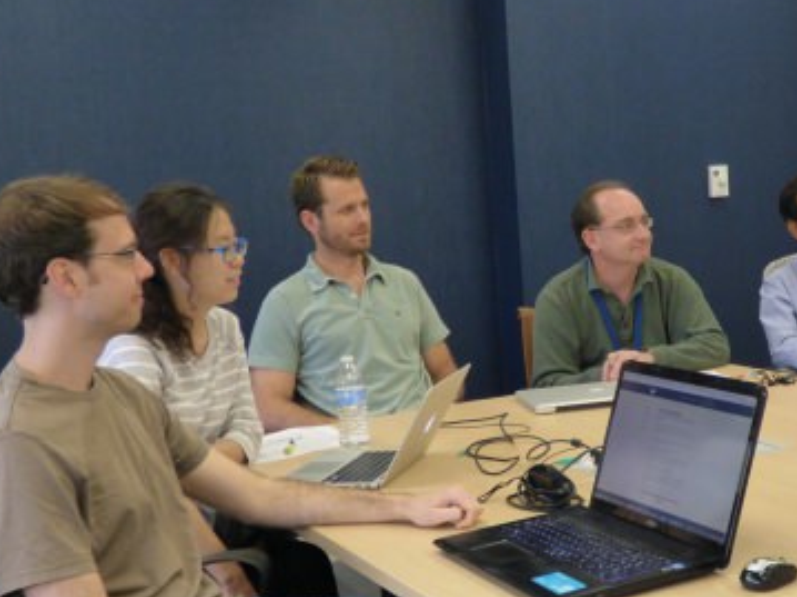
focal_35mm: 60
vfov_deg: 24.4
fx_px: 1381
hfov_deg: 31.4
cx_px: 630
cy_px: 356
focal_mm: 6.18
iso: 400
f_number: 3.4
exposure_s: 1/50
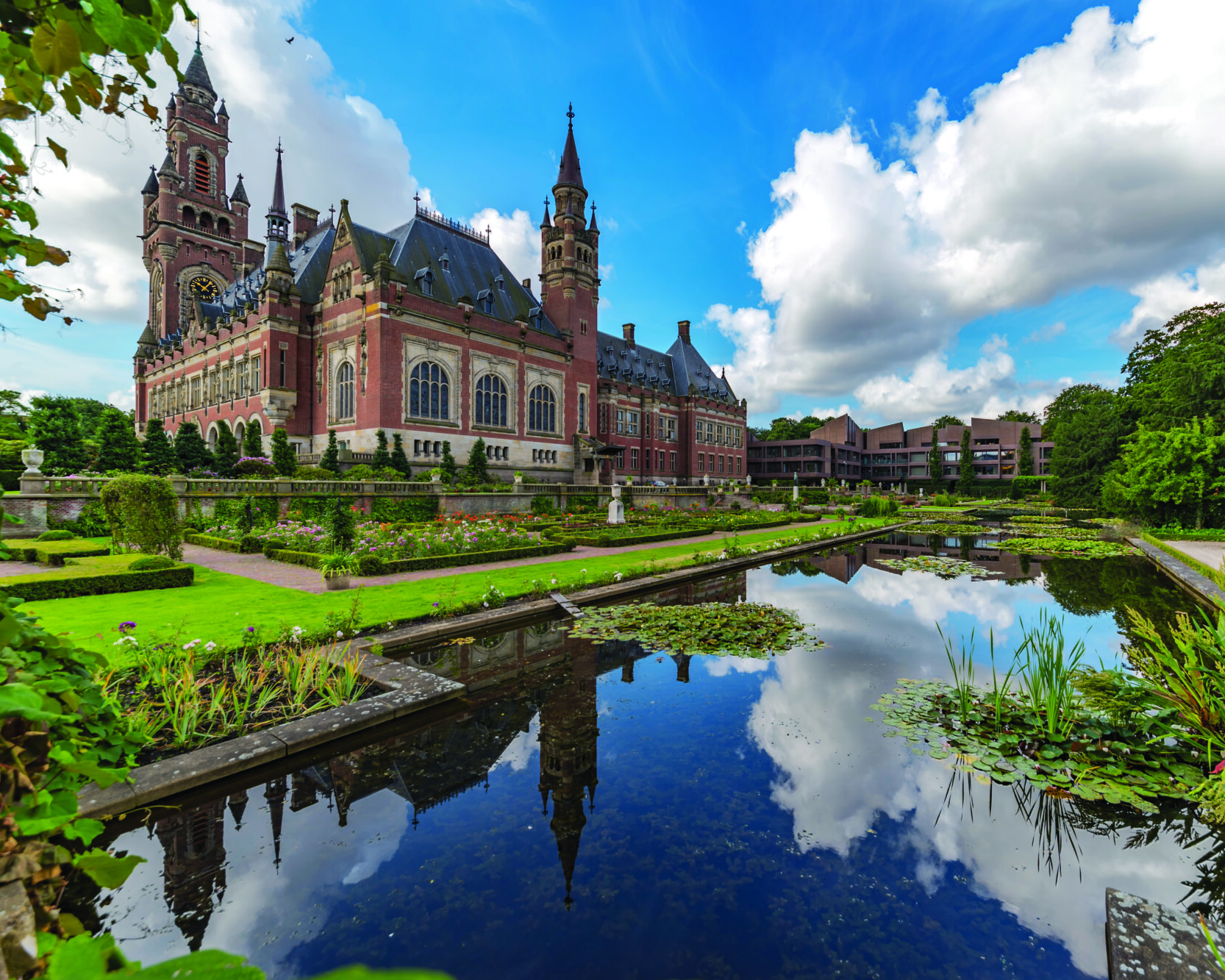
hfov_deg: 96.1
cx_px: 704
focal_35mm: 15
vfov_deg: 84.0
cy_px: 490
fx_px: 544
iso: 50
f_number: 9
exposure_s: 1/320
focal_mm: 13
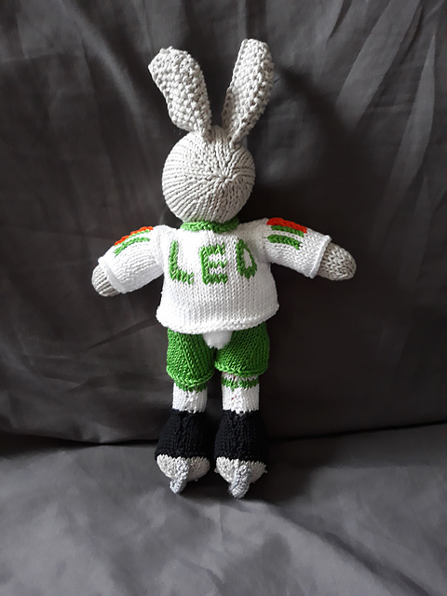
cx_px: 224
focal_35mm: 27
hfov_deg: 51.4
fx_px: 465
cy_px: 298
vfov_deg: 65.3
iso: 200
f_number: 1.7
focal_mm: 3.71
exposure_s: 1/33
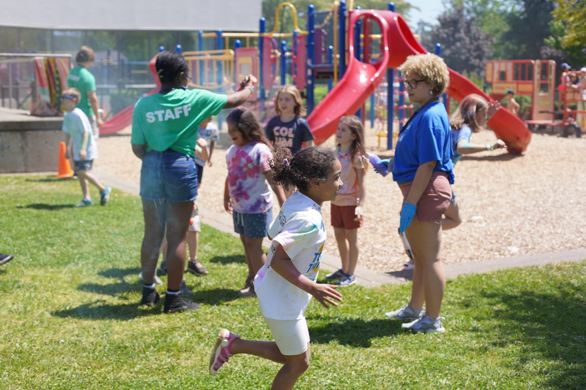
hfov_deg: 39.6
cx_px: 293
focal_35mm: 50
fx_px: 814
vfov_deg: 27.0
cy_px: 195
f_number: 4.5
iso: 100
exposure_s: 1/640
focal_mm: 50
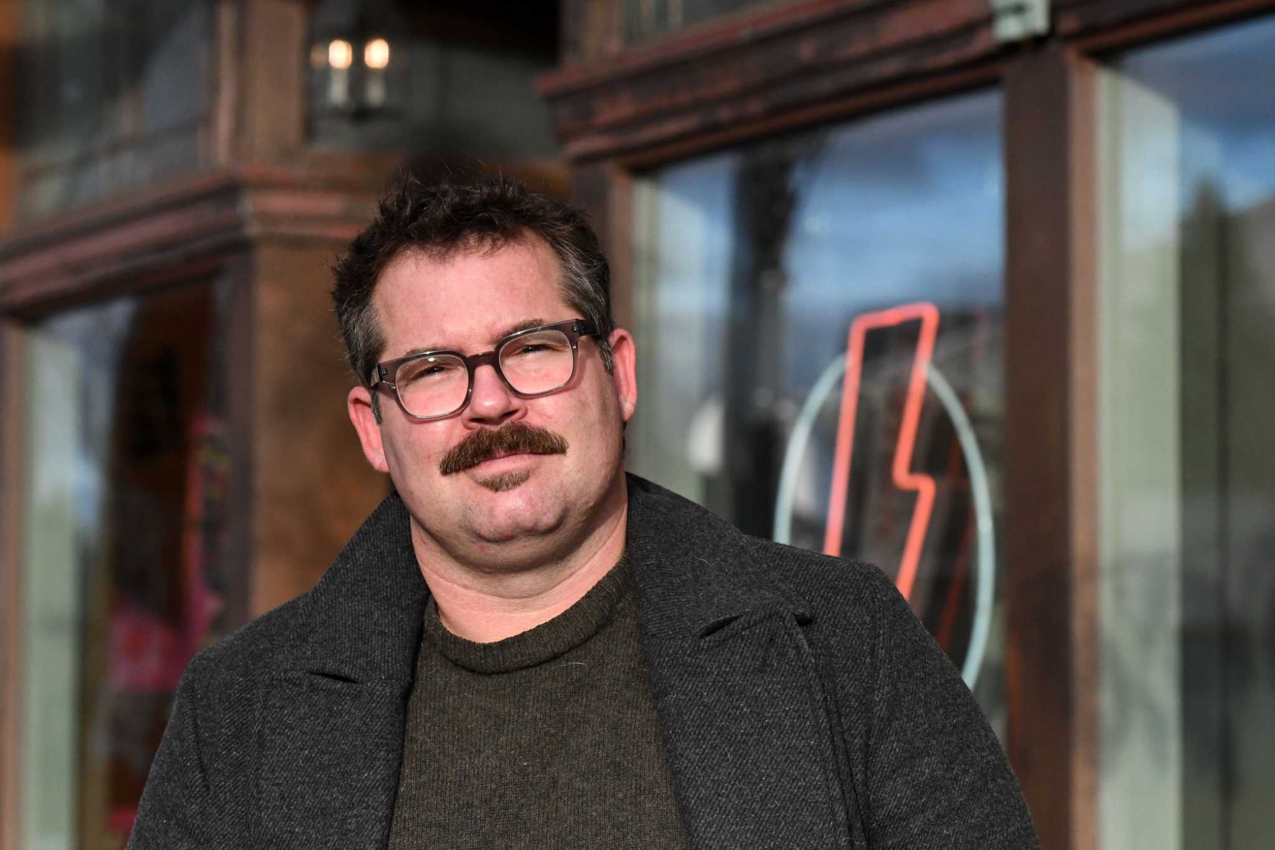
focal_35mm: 150
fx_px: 5312
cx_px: 638
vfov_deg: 9.1
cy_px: 425
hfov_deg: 13.7
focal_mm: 100
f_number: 5.6
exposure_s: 1/8000
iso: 3200
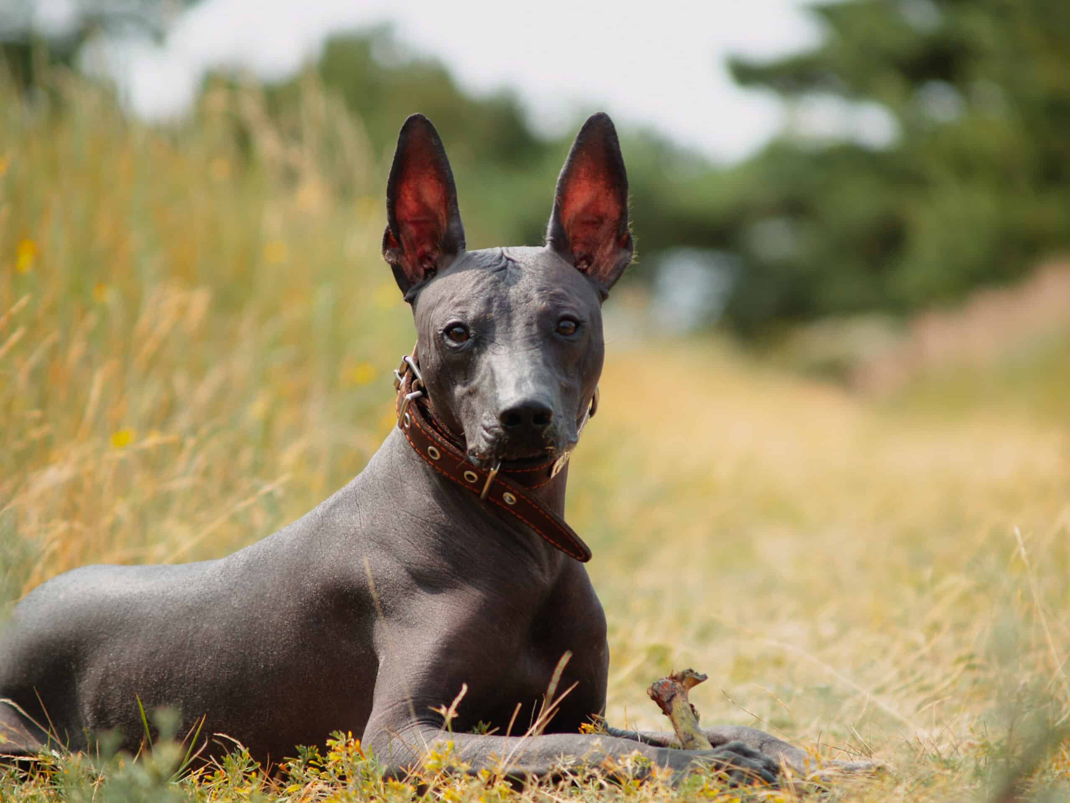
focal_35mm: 268
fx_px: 8284
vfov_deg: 5.5
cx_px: 535
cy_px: 402
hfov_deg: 7.4
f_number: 4.3
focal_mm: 134
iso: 100
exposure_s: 1/400
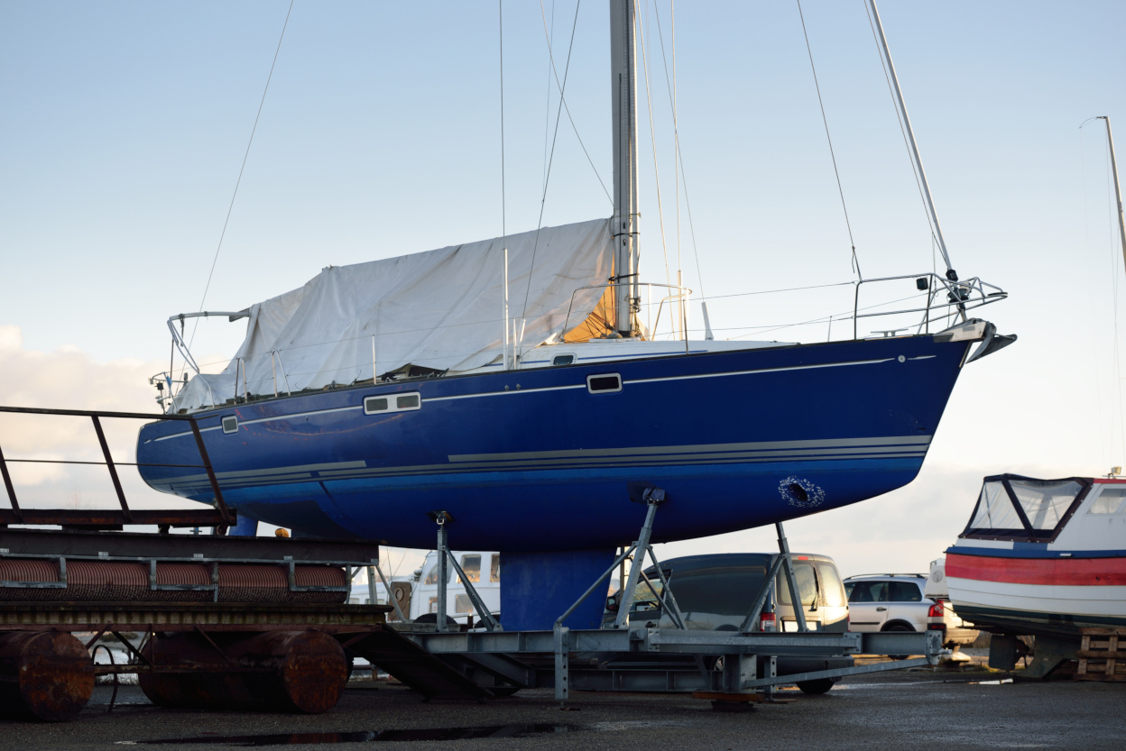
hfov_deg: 25.4
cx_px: 563
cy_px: 376
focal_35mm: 80
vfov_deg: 17.1
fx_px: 2503
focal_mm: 80
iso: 100
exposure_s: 1/250
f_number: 5
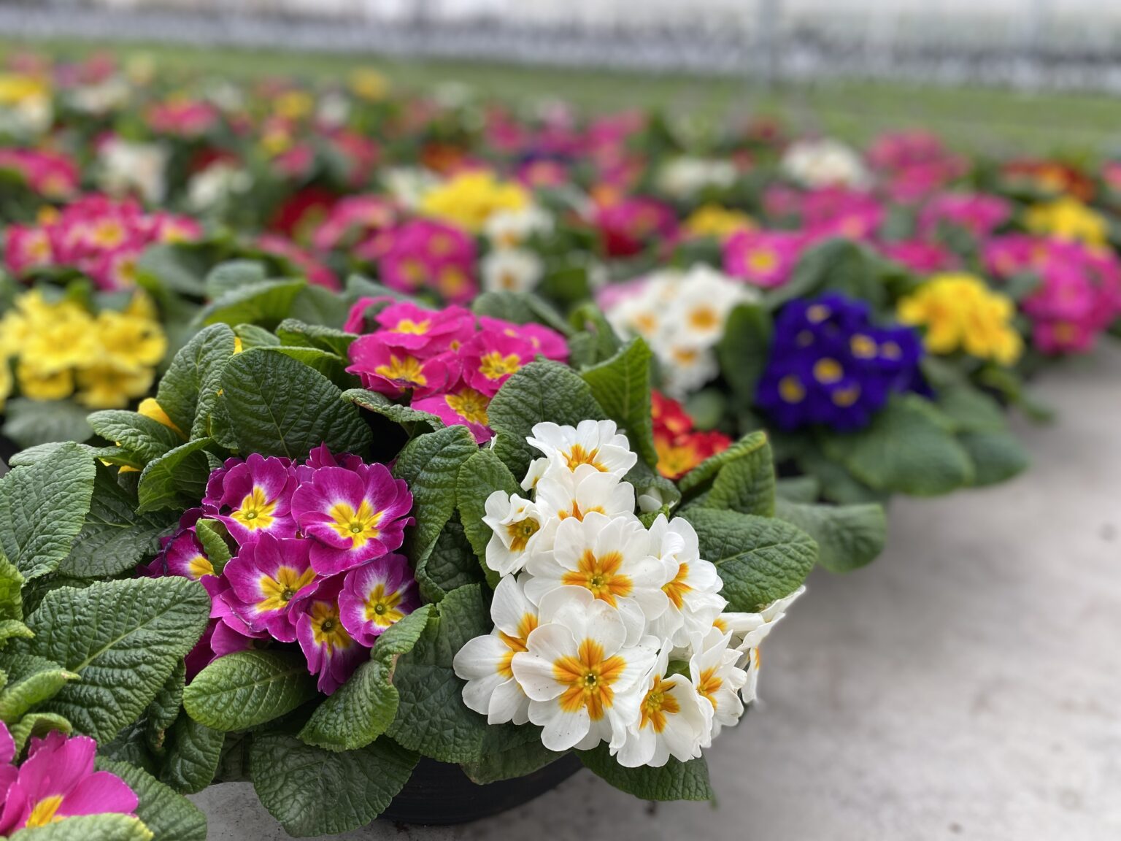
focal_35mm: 26
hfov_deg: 67.3
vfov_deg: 53.1
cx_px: 560
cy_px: 420
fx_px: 842
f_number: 1.8
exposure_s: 1/221
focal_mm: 4.25
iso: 32
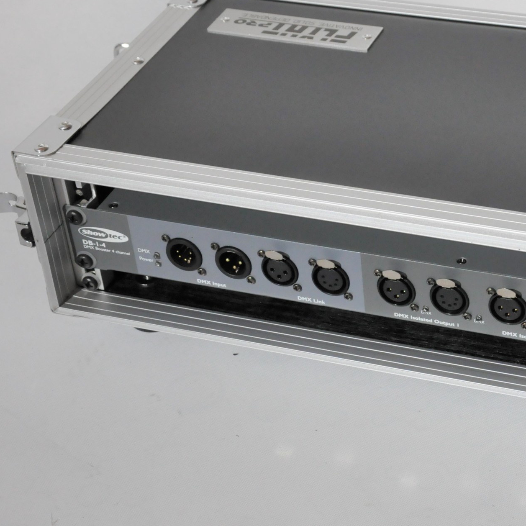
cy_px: 239
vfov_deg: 20.9
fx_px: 1427
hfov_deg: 20.5
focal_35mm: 83
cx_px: 467
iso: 1600
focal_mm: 32
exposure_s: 1/160
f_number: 6.3
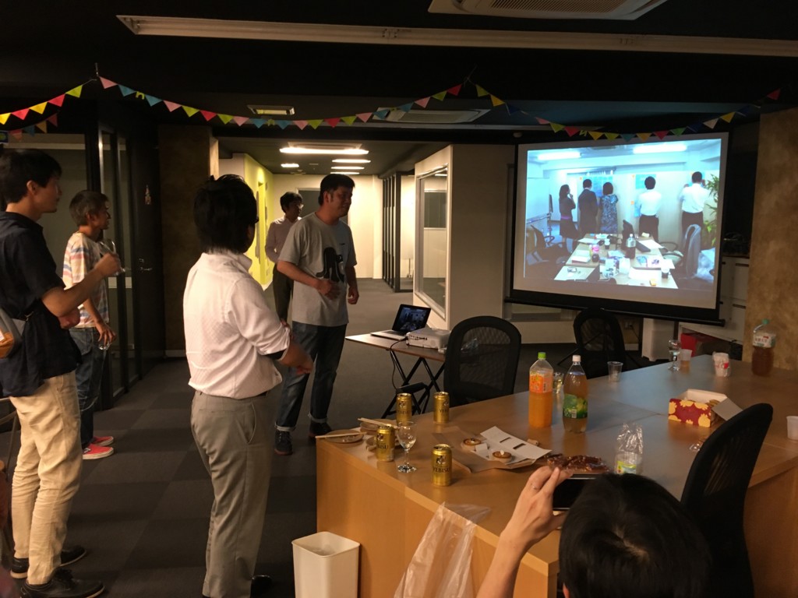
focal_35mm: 29
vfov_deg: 48.2
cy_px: 299
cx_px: 399
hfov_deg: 61.7
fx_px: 669
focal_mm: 4.15
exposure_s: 1/30
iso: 125
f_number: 2.2
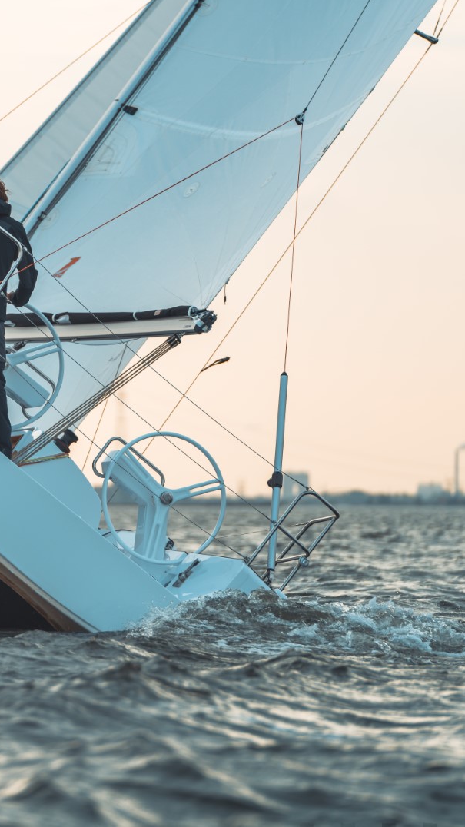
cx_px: 2
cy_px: 413
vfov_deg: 8.7
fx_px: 5460
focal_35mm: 249
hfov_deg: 4.9
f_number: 2.8
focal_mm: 158
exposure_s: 1/1250
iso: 80
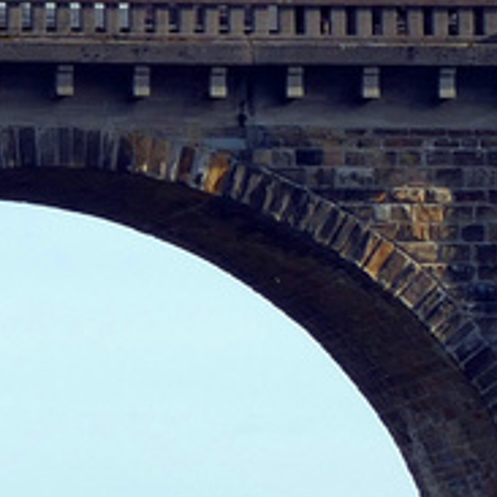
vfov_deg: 2.2
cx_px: -823
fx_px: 12686
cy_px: 785
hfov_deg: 2.2
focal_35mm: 781
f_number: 8
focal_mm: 37.79
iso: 125
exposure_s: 1/200
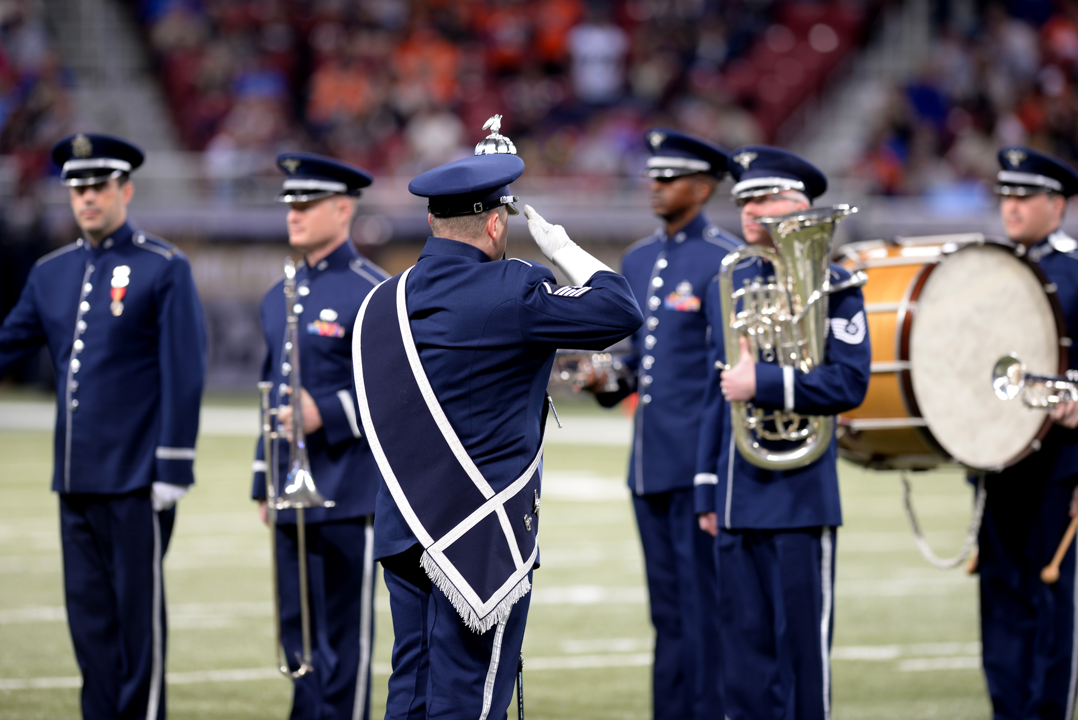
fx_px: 8986
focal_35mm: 300
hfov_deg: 6.9
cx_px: 539
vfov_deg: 4.6
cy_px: 360
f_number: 3.5
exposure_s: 1/60
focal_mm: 300
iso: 250
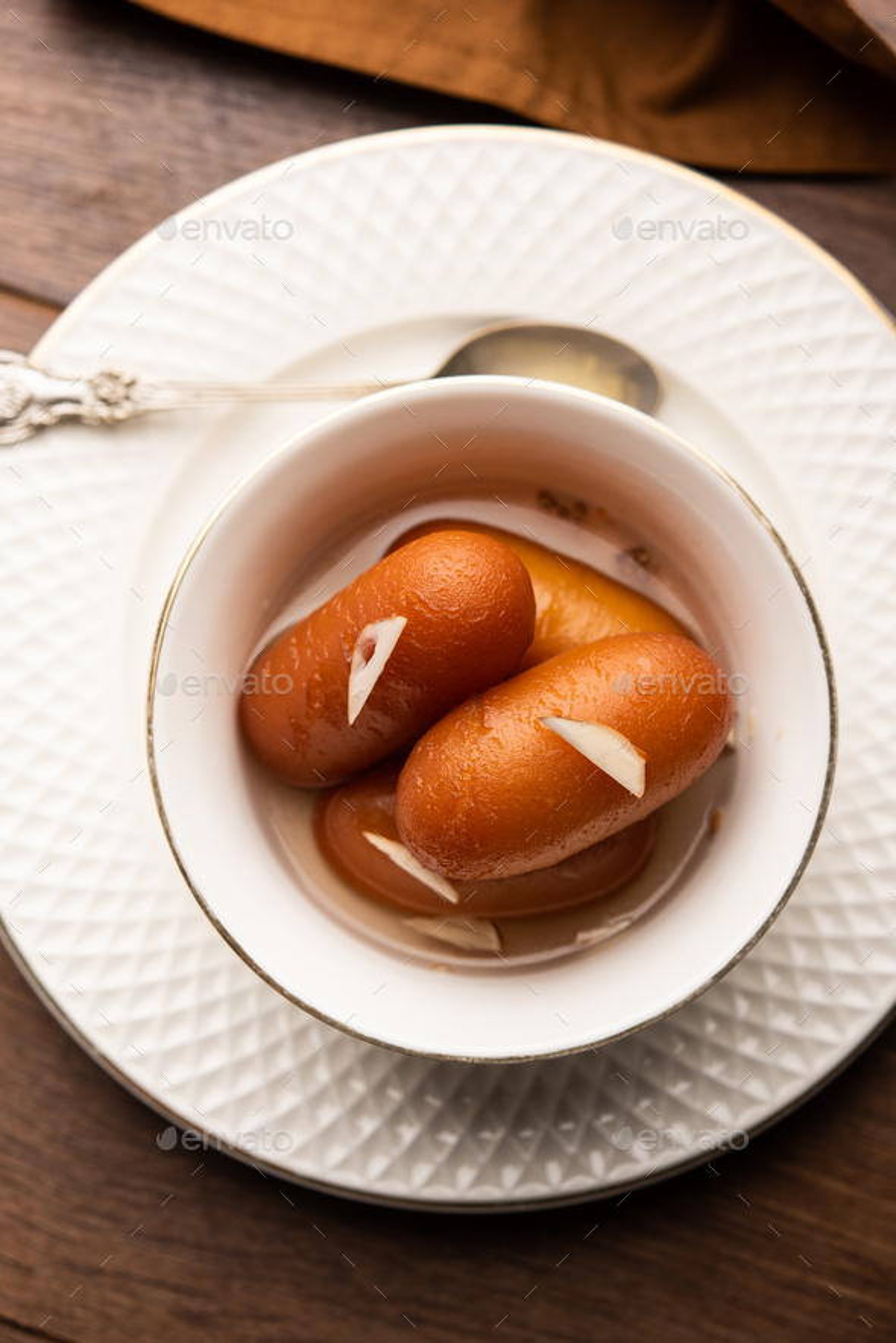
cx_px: 448
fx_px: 2238
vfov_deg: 33.4
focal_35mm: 60
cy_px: 672
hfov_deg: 22.6
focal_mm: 60
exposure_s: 1/125
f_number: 5.6
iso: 125
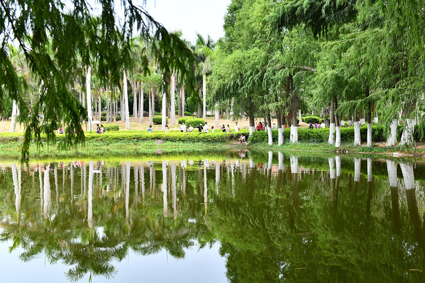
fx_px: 413
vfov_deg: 37.9
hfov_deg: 54.4
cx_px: 212
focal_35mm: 35
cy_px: 142
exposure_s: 1/160
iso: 320
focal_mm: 35
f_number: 4.5
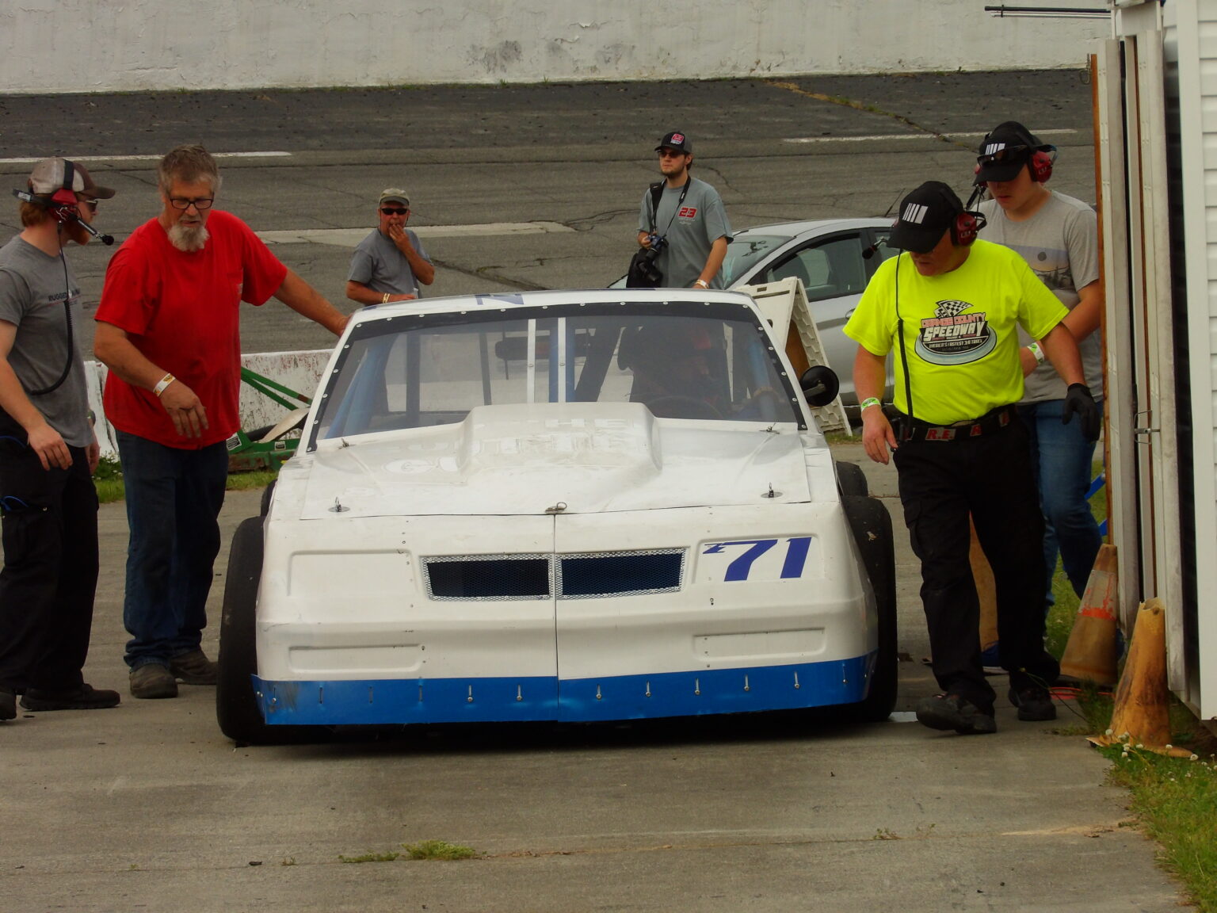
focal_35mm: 222
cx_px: 608
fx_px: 7805
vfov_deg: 6.7
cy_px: 456
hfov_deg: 8.9
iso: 152
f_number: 4.5
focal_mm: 39.8
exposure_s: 1/400
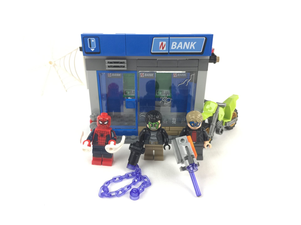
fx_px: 252
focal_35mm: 29
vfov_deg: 48.2
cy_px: 112
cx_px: 150
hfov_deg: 61.7
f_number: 2.2
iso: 40
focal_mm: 4.15
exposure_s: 1/30
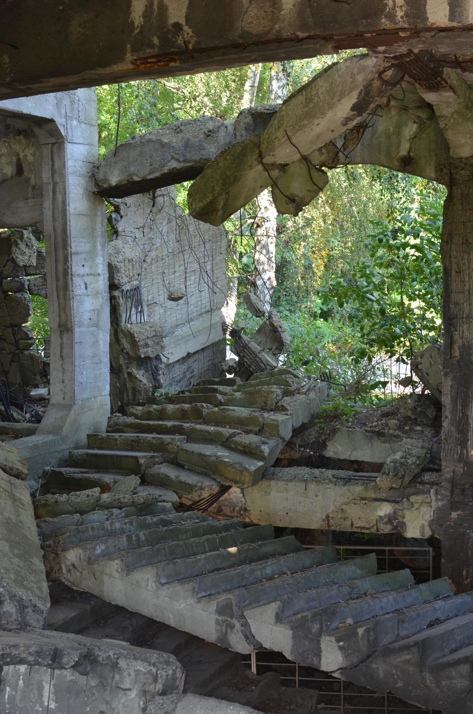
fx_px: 1039
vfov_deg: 37.9
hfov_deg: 25.6
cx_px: 236
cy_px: 357
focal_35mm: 52
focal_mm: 35
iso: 640
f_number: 5
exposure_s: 1/100
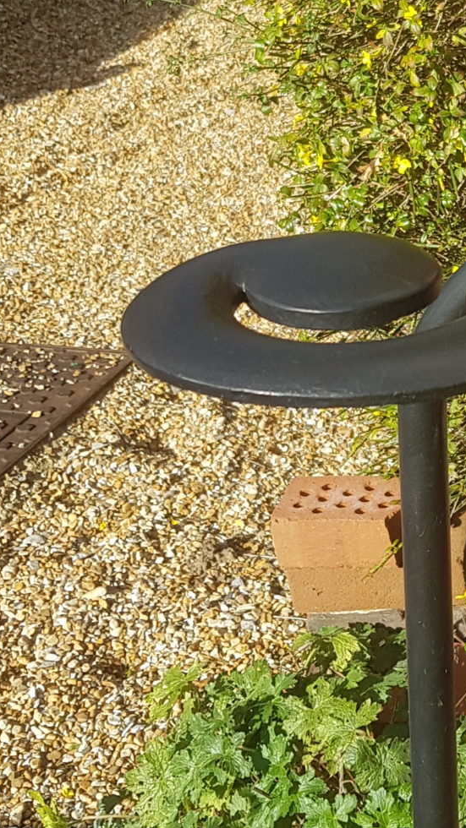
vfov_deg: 28.0
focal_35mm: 74
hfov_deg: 15.4
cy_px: 161
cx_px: 640
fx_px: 1626
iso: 40
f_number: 1.7
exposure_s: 1/1056
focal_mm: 4.2
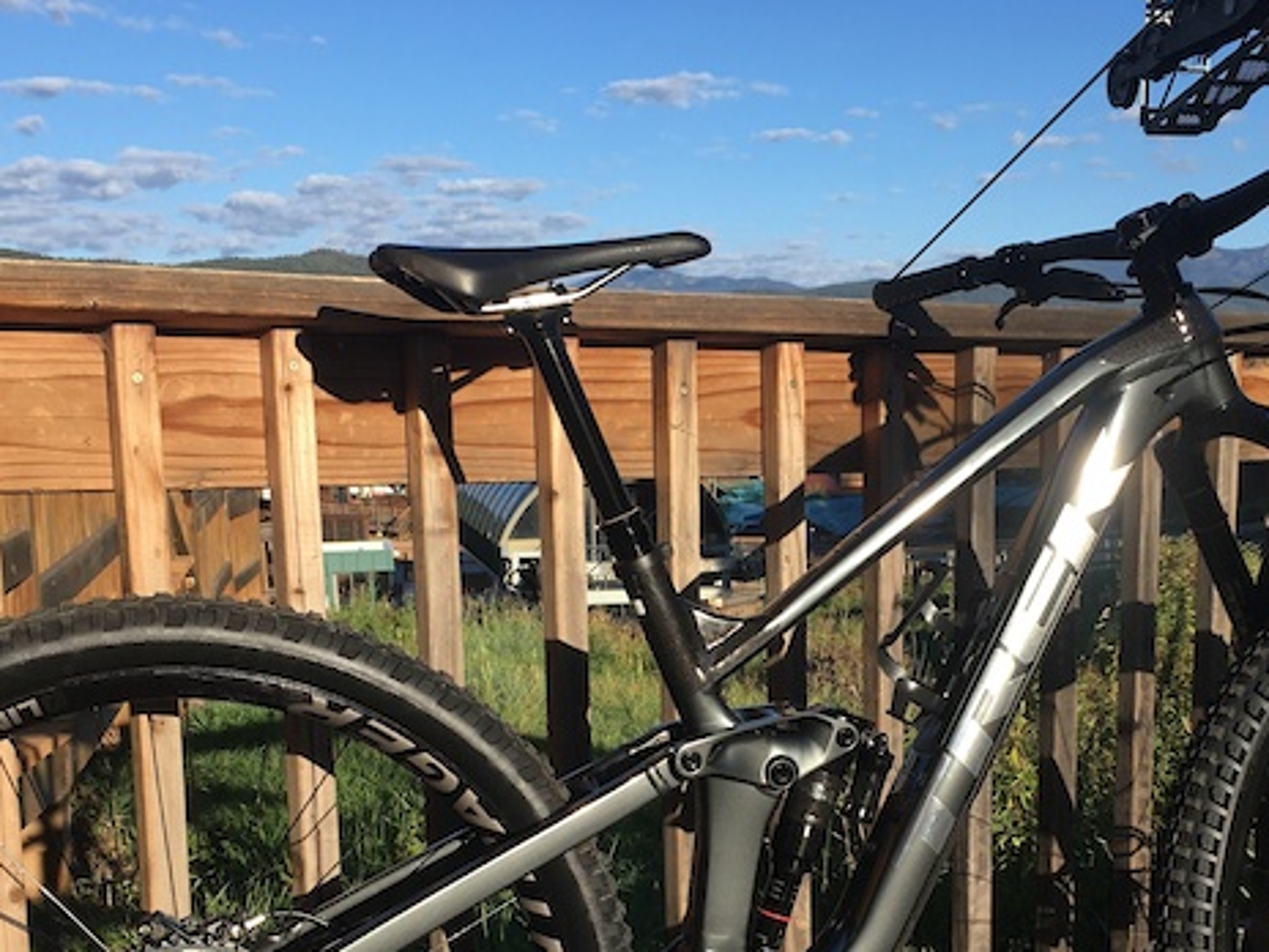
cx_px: 744
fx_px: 1833
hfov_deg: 38.1
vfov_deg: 28.5
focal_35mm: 50
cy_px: 769
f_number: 2.2
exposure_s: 1/1068
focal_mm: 4.15
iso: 25
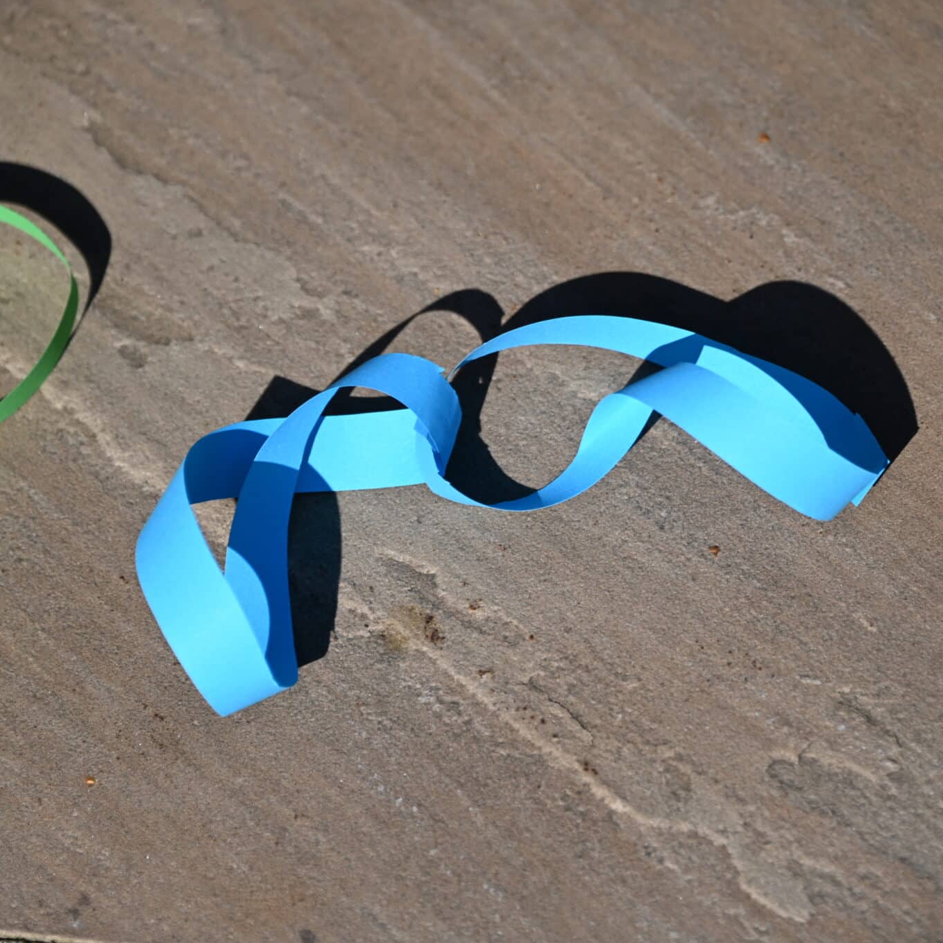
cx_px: 454
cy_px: 471
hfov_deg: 5.5
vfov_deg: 5.5
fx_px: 9863
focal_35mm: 320
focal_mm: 250
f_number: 6.3
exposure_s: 1/640
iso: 100
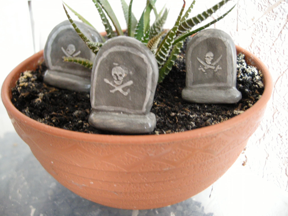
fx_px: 291
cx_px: 144
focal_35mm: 35
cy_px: 108
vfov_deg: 40.7
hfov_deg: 52.6
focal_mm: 7.5
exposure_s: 1/8.2
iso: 400
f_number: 2.7
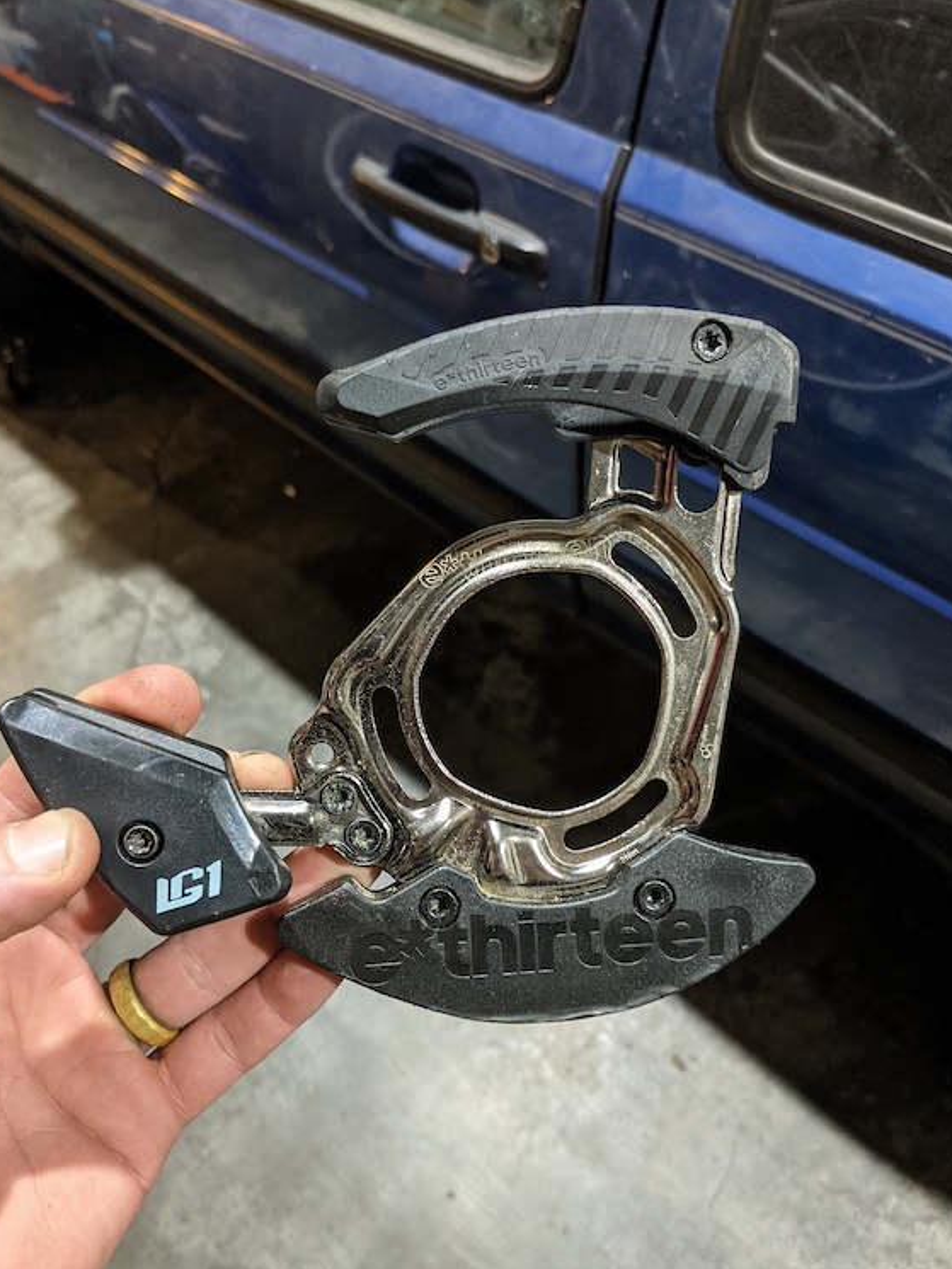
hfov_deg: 48.2
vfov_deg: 61.6
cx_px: 463
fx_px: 1063
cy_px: 676
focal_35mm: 29
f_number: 1.8
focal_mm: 4.44
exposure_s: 1/40.1
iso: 356
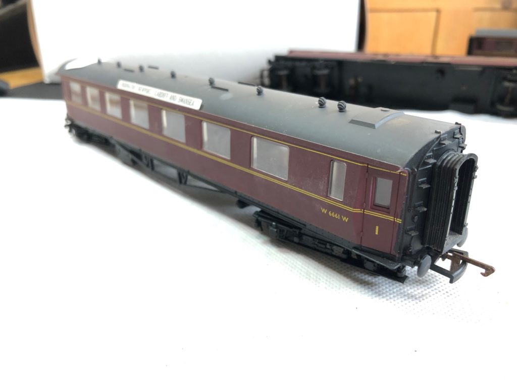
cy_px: 194
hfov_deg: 63.4
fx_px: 418
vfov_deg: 49.7
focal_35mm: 28
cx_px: 258
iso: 80
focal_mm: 3.99
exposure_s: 1/15
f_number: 1.8
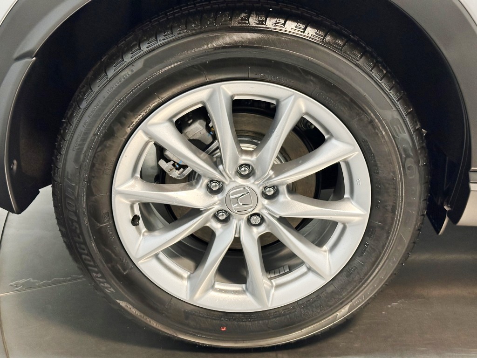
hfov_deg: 39.7
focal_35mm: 48
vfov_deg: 30.3
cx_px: 238
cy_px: 179
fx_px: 661
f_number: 1.78
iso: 500
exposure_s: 1/40
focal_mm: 6.86
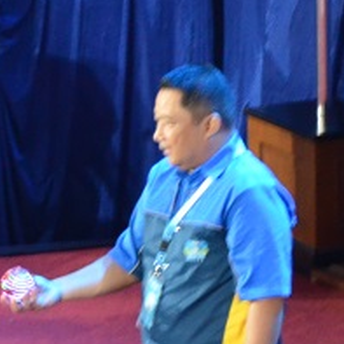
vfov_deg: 2.6
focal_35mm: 670
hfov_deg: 2.6
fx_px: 7534
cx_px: -217
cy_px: 308
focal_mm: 105
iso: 2200
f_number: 5.6
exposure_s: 1/30
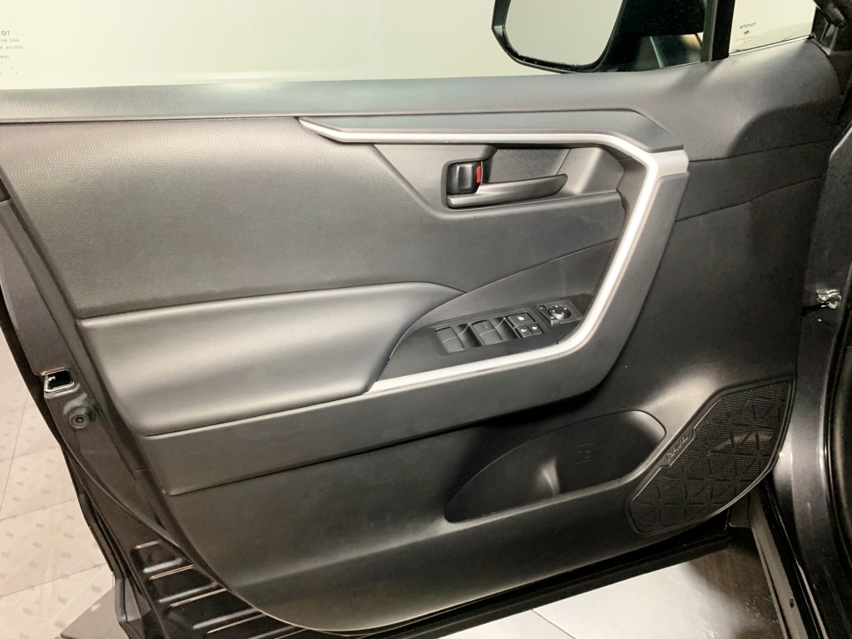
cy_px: 320
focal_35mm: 26
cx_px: 426
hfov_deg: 67.3
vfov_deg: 53.1
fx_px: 640
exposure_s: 1/40
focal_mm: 4.25
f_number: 1.8
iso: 320
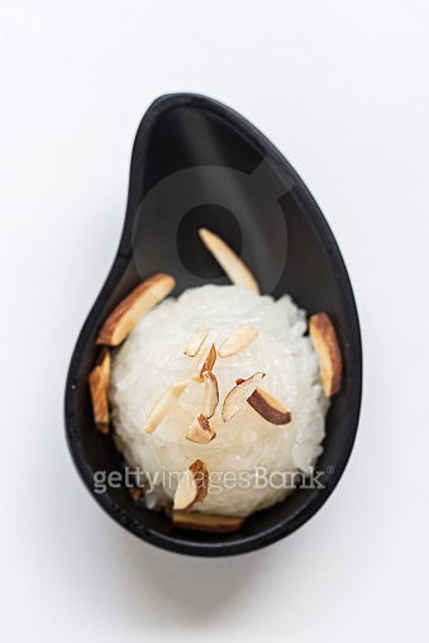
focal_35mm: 105
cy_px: 322
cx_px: 214
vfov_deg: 19.5
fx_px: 1875
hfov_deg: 13.0
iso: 200
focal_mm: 105
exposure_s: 1/250
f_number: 5.6
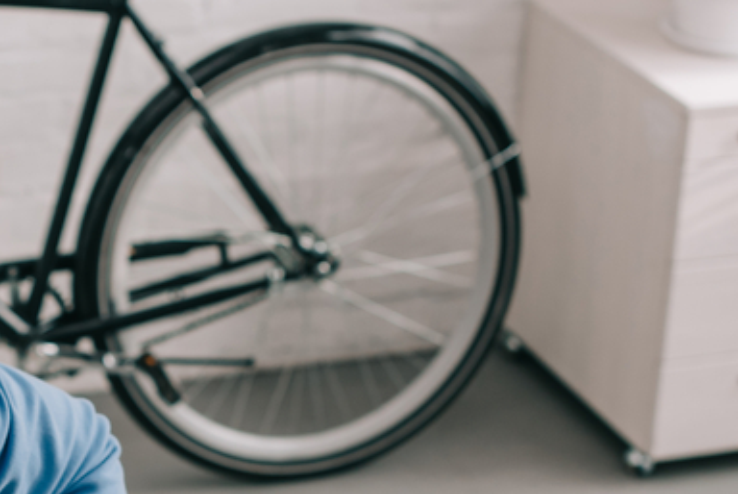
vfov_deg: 10.5
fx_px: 2668
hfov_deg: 15.5
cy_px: 489
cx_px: 12
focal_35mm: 130
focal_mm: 50
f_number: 4
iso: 320
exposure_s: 1/200
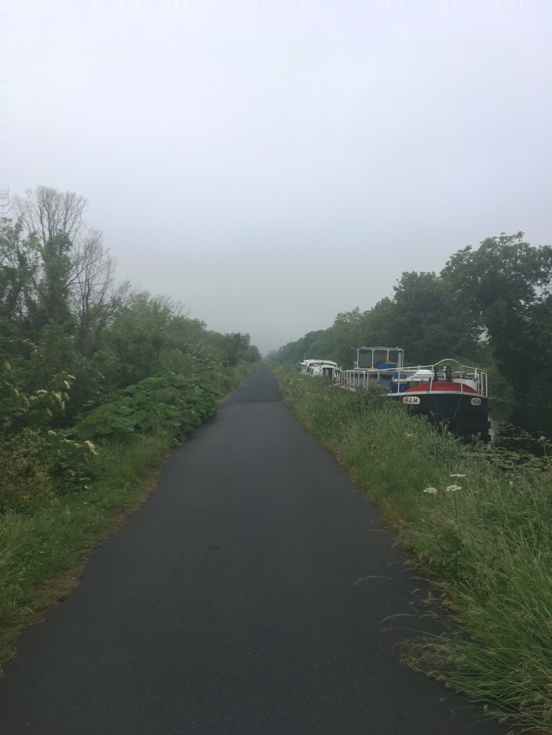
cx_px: 276
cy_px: 368
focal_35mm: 29
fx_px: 617
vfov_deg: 61.7
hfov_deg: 48.2
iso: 25
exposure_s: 1/574
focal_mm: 4.15
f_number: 2.2
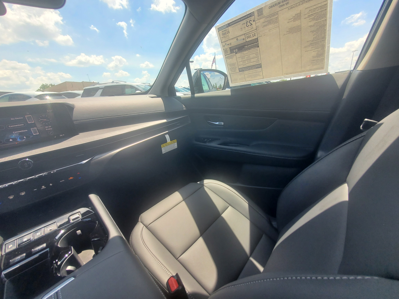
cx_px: 200
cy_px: 150
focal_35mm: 13
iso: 50
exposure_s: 1/303
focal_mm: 1.8
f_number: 2.2
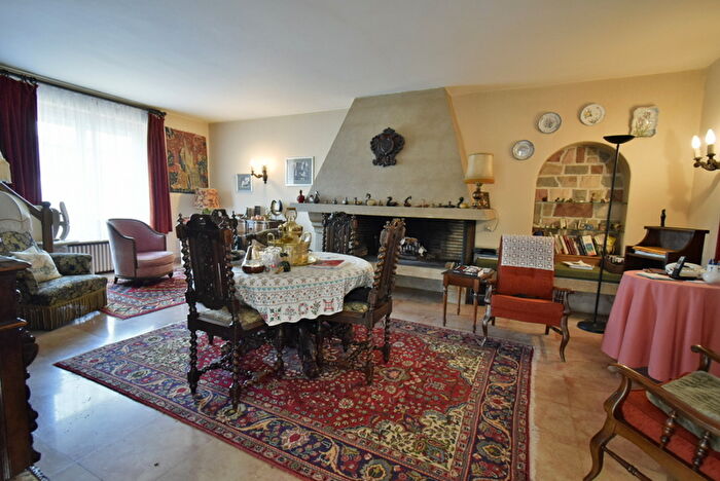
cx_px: 360
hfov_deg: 94.9
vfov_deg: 72.2
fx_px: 330
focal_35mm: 16
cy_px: 240
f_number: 4.8
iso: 2800
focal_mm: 11
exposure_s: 1/50
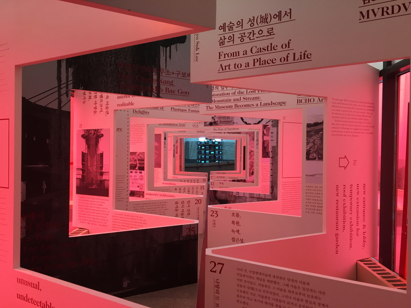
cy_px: 154
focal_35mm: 29
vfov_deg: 48.2
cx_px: 206
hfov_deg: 61.7
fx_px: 344
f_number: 2.2
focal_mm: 4.15
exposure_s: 1/30
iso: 40
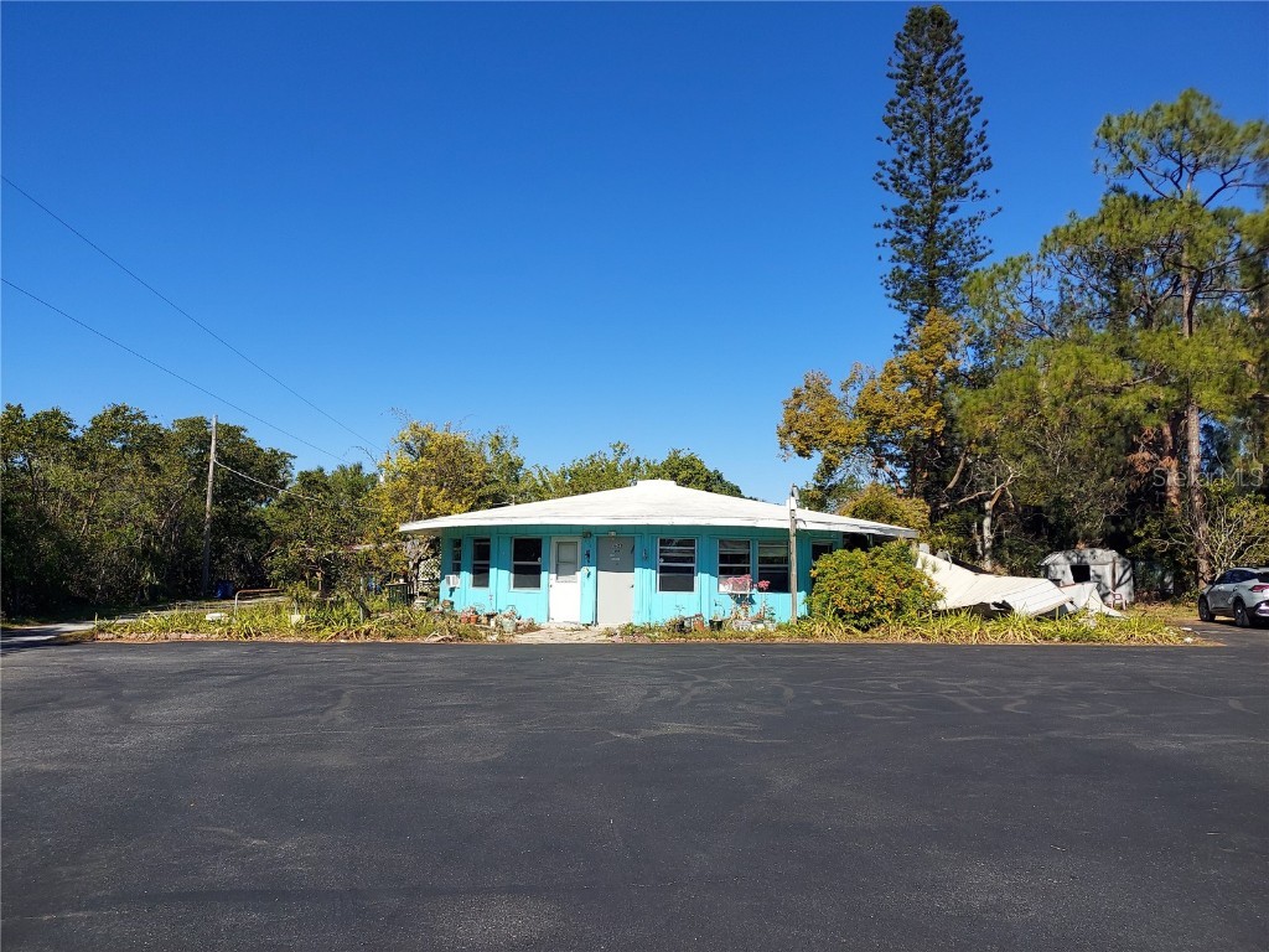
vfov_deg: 54.9
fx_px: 916
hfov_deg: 69.4
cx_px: 634
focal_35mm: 25
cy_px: 476
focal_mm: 4.6
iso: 50
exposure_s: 1/1566
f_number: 2
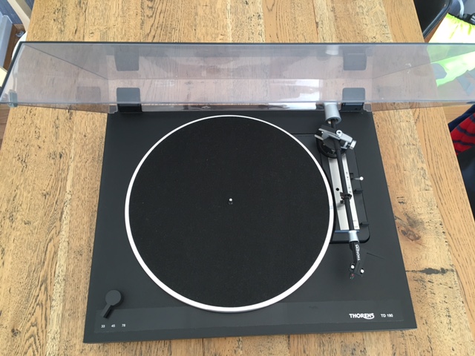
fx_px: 398
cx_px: 238
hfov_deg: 61.7
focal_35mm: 29
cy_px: 178
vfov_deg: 48.2
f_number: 2.2
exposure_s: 1/33
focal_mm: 4.15
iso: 50
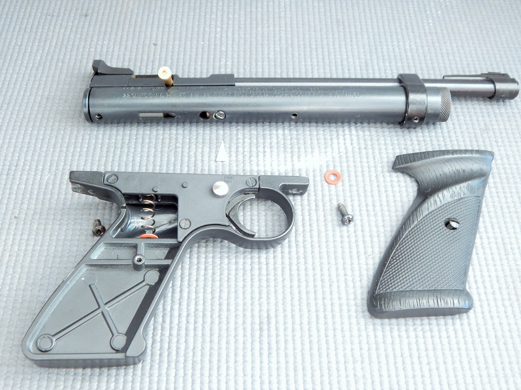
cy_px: 195
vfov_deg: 33.6
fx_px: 647
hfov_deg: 43.9
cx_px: 260
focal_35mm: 43
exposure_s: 1/25
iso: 400
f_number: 3.6
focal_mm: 7.7
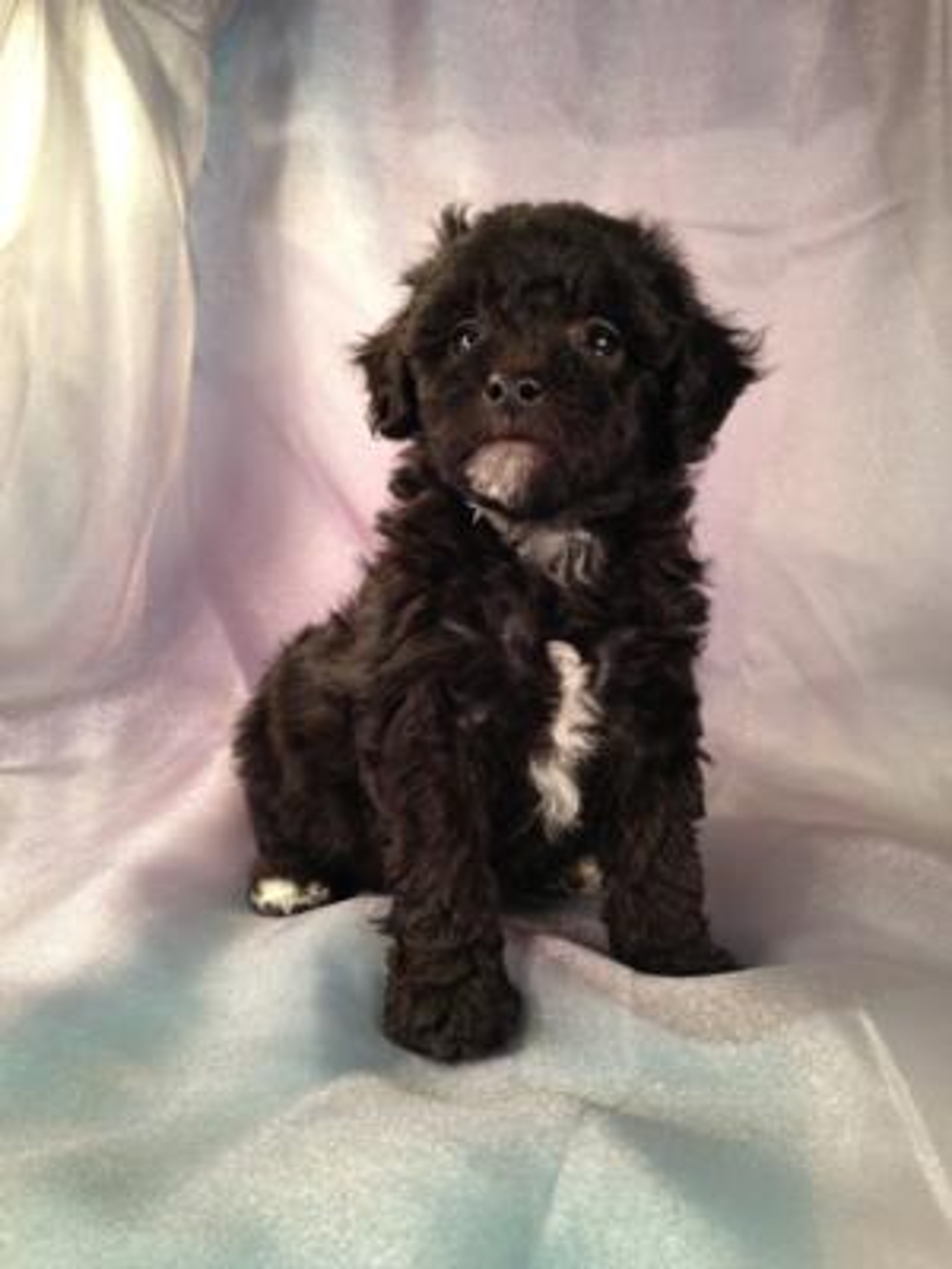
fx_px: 1210
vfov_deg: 55.4
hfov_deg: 42.9
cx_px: 476
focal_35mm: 33
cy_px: 634
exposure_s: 1/20
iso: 50
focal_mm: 4.13
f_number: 2.4
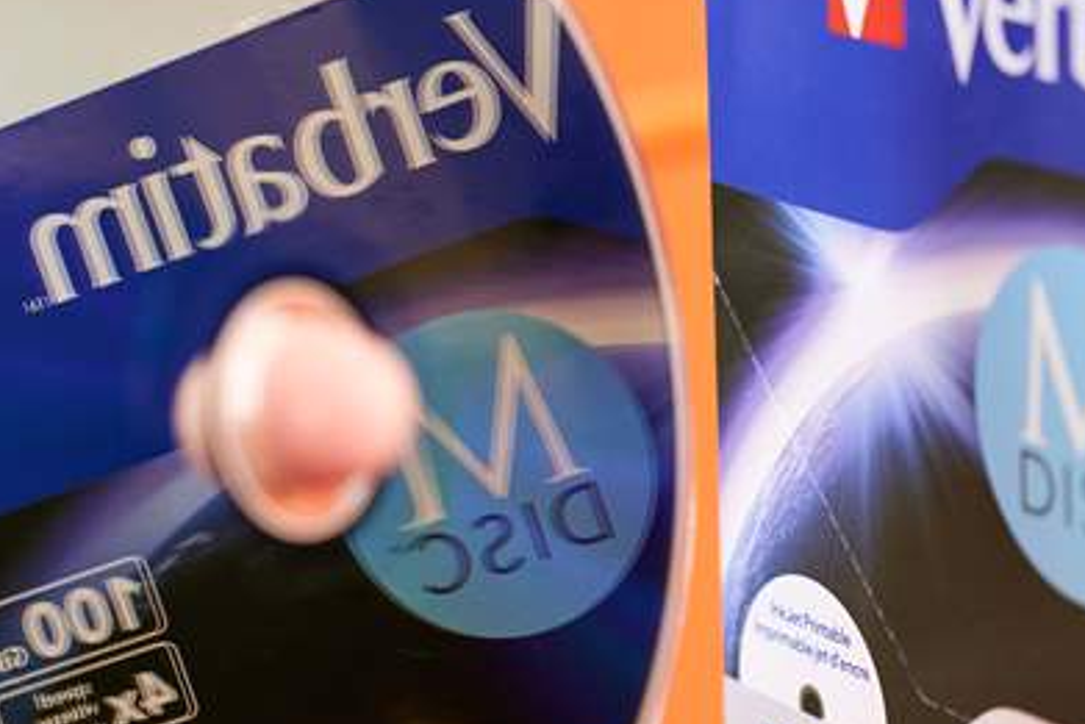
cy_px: 567
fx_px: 4251
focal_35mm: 141
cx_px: 463
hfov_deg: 14.5
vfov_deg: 9.7
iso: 320
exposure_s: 1/400
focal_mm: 46
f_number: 2.8
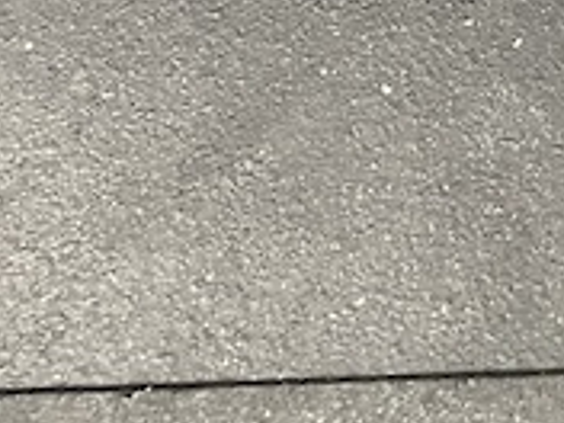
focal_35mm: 118
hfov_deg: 15.6
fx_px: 1923
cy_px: -433
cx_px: 811
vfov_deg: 11.3
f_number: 1.6
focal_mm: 4.2
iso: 800
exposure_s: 1/30
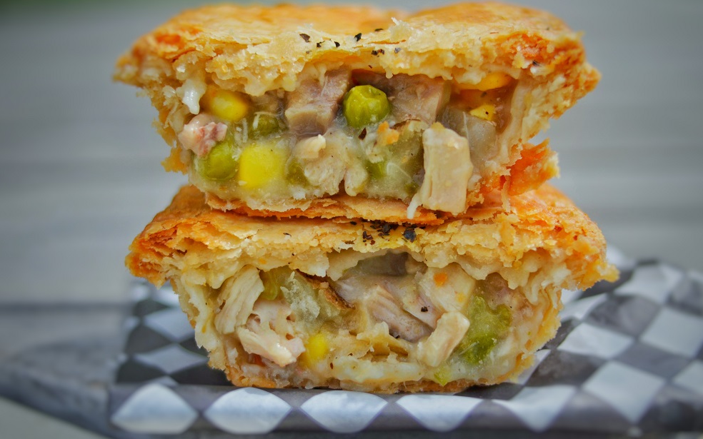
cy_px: 216
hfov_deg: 37.8
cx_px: 352
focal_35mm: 54
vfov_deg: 24.2
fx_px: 1025
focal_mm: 35
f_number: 2.2
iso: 100
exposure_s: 1/8000
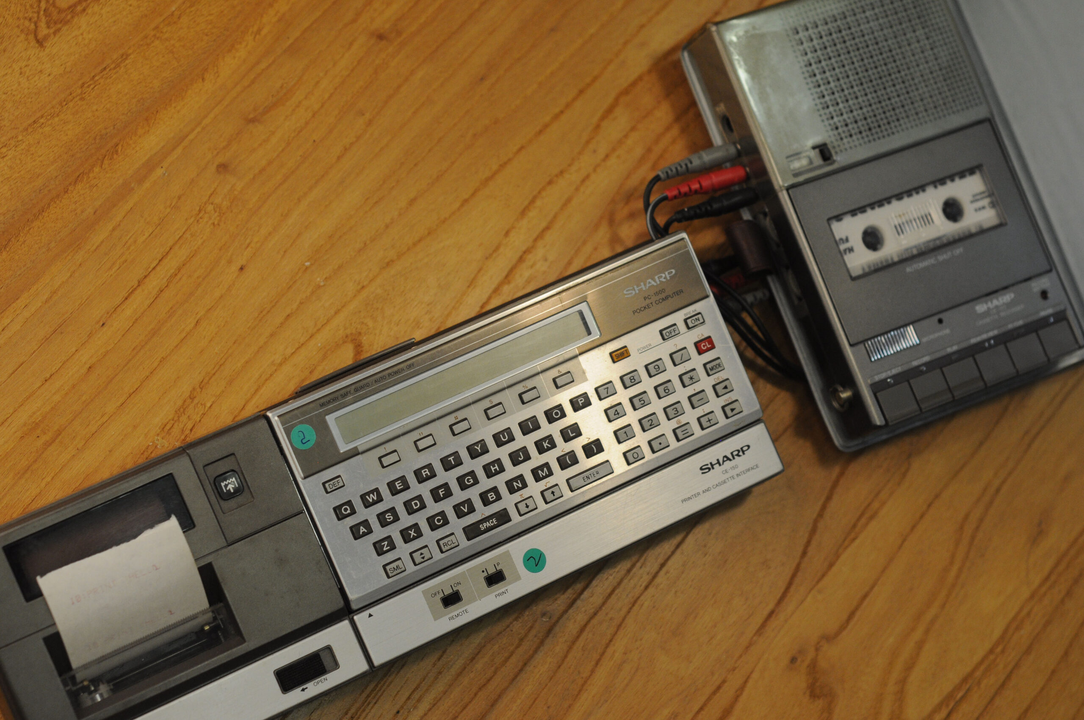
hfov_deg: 27.0
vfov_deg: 18.1
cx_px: 542
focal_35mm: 75
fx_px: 2255
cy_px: 360
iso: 640
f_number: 3.5
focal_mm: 50
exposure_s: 1/200
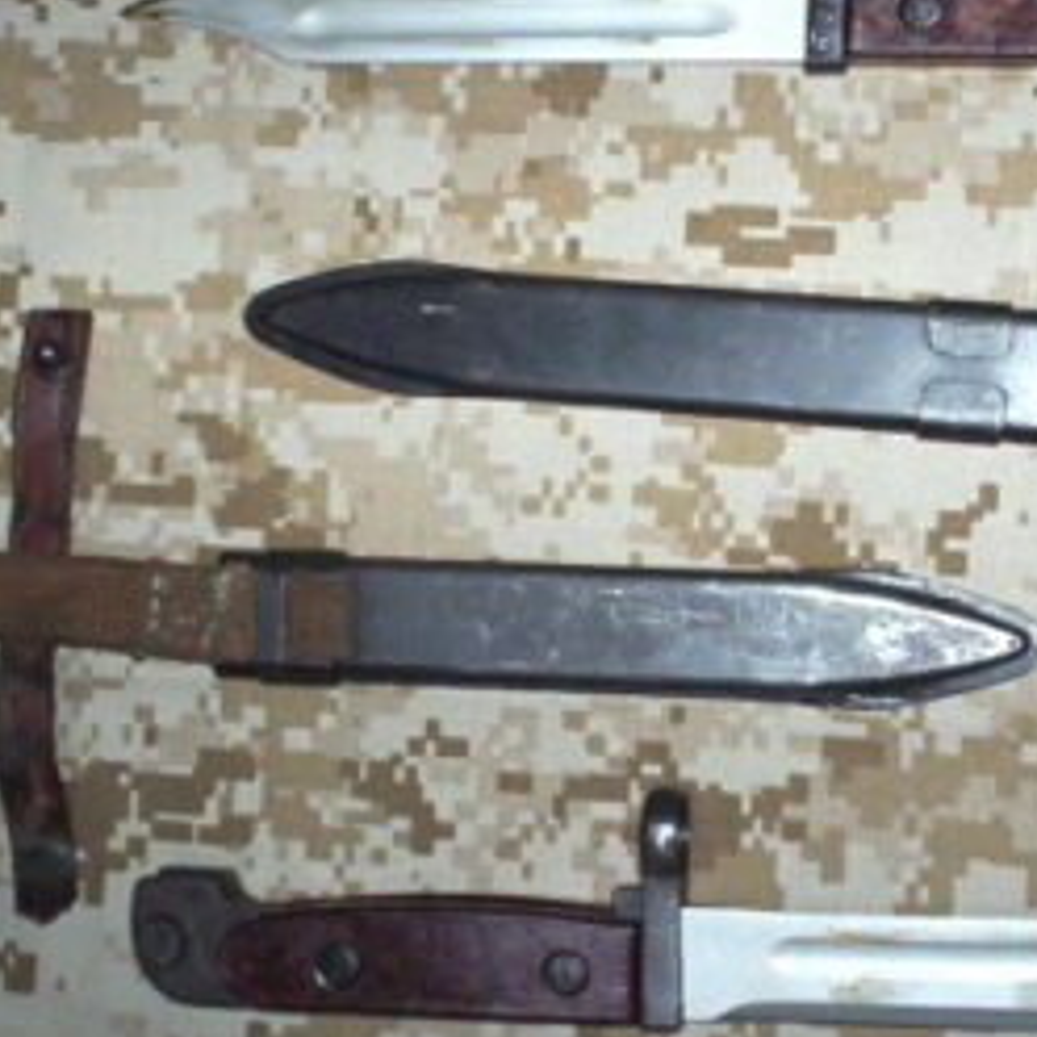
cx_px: 692
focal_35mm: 54
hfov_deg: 31.4
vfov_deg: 31.6
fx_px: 1830
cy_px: 447
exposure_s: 1/60
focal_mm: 4.99
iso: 140
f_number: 4.5
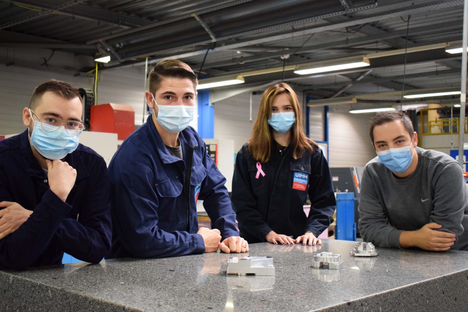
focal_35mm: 44
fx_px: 565
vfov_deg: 30.8
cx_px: 234
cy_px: 156
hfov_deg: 45.0
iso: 2800
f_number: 4.2
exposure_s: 1/60
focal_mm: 29
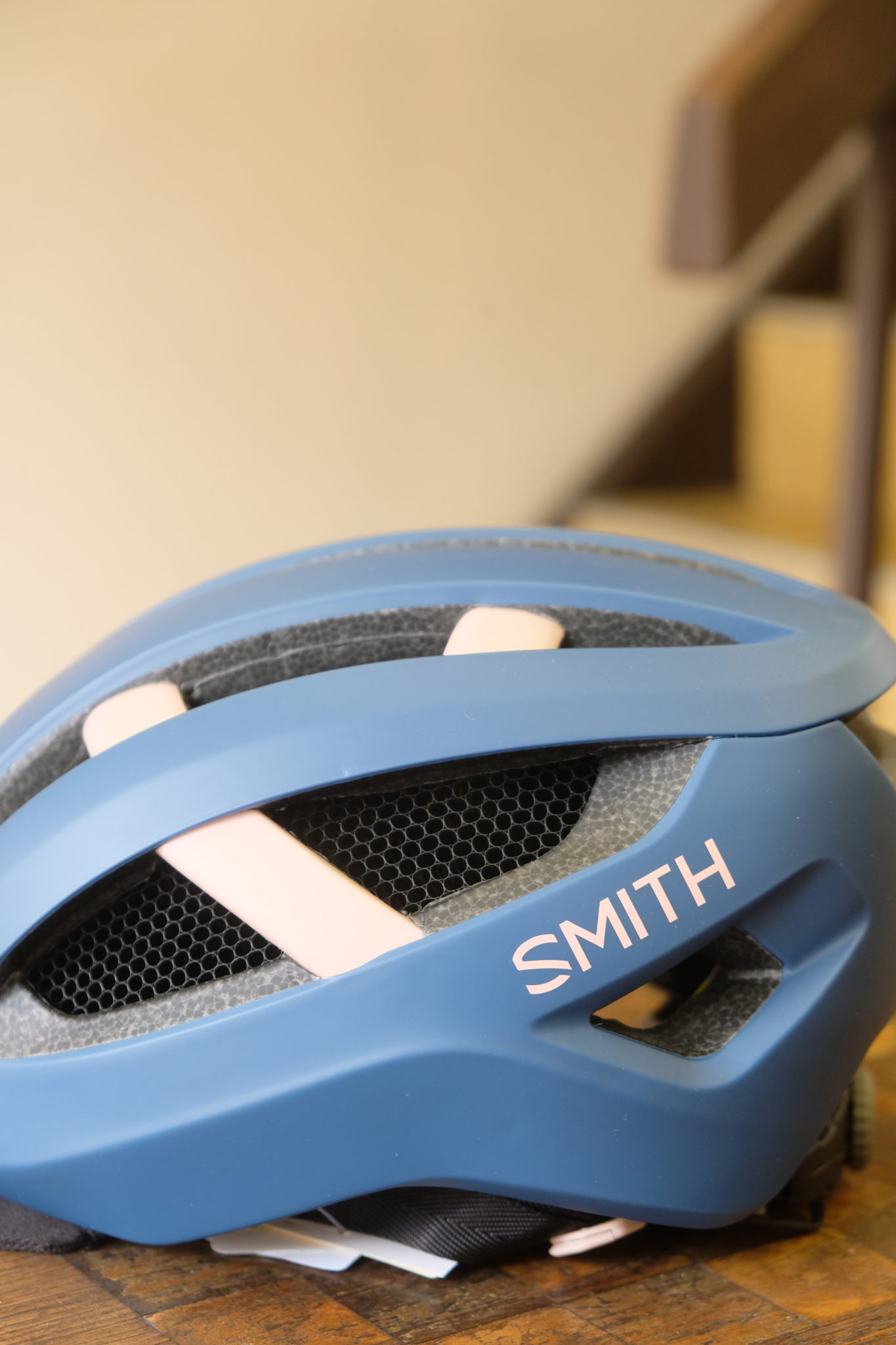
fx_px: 2502
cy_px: 672
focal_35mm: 67
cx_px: 448
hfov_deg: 20.3
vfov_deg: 30.1
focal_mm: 44.4
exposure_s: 1/34
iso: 800
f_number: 4
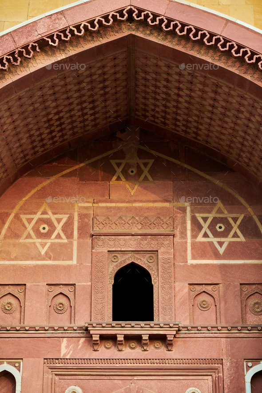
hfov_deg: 19.5
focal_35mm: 70
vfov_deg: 28.8
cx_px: 131
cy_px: 196
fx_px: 764
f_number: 3.2
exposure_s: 1/1000
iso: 320
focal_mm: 70
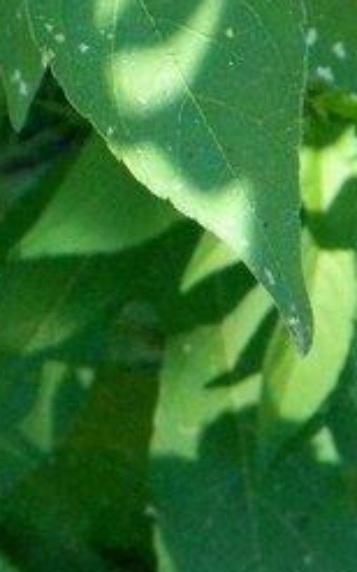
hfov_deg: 5.2
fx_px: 3821
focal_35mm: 245
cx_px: -394
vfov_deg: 8.4
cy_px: -192
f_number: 3.8
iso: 400
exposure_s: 1/200
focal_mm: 10.2
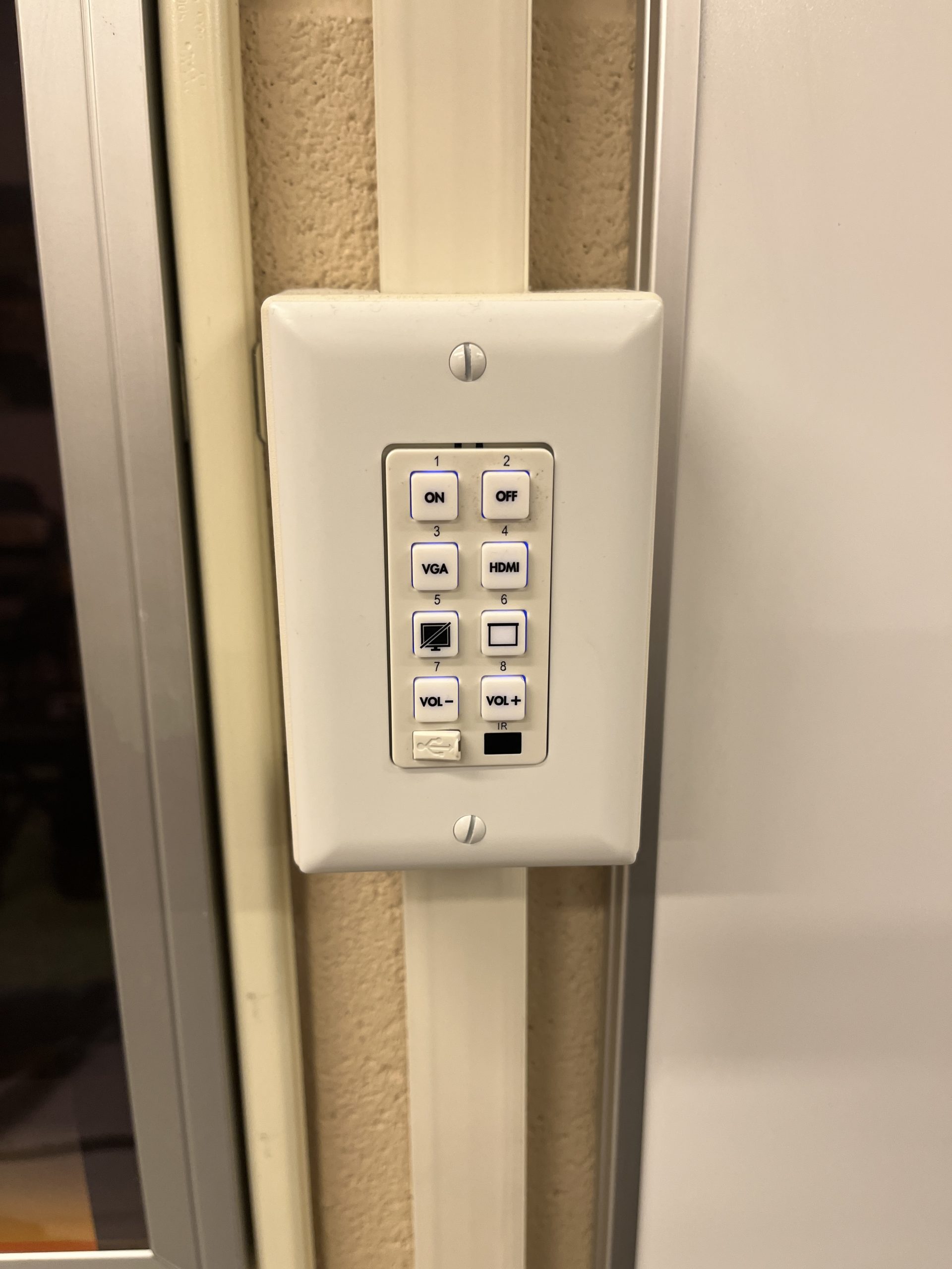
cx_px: 476
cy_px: 634
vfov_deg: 67.3
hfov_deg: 53.1
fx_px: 953
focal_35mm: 26
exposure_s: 1/120
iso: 125
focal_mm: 5.1
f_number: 1.6
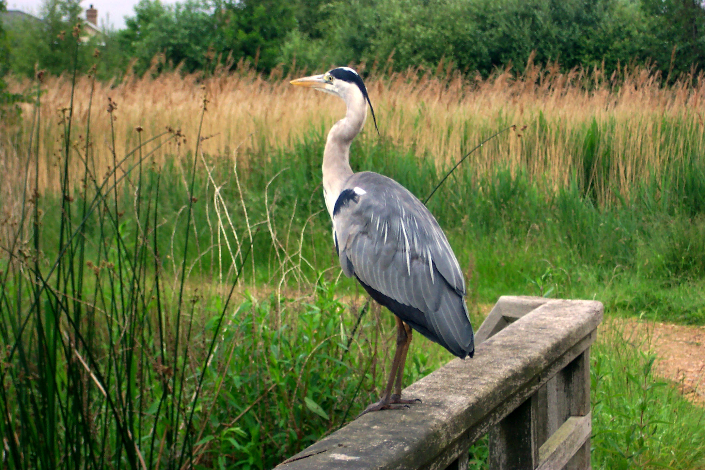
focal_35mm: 114
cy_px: 235
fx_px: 2232
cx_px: 352
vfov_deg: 12.0
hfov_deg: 17.9
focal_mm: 24
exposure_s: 1/180
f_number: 4.8
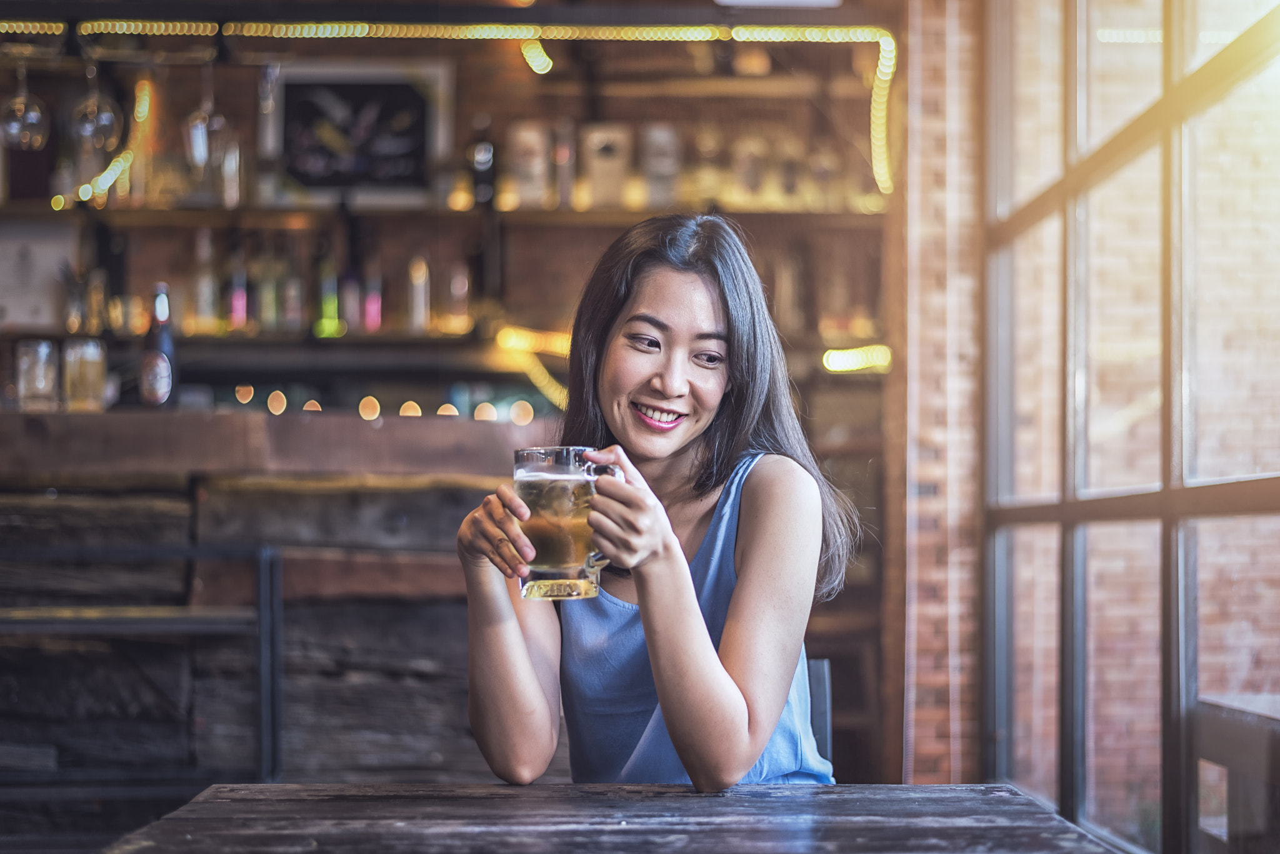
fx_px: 1778
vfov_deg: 27.0
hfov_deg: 39.6
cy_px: 427
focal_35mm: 50
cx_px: 640
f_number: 1.8
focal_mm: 50
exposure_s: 1/60
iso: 180
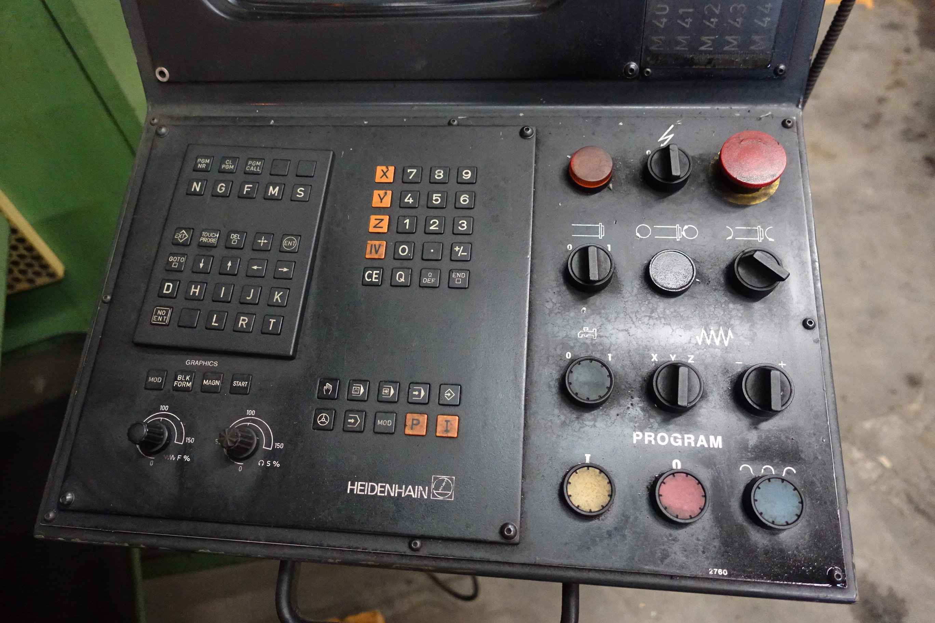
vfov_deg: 53.1
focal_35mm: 24
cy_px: 312
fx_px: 623
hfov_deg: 73.7
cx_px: 468
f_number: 1.8
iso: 3200
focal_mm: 8.8
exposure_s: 1/100
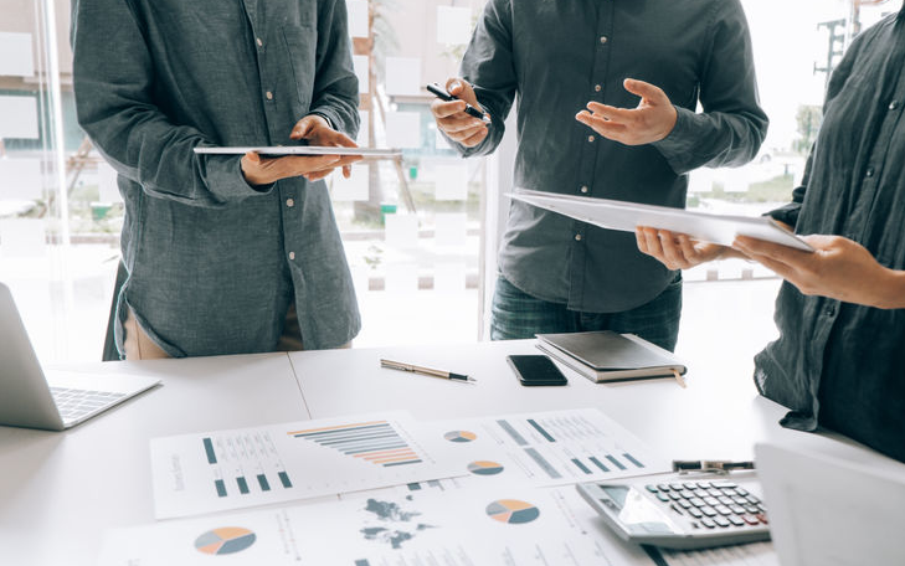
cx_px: 475
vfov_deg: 39.4
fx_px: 789
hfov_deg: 59.6
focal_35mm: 32
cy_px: 284
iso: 400
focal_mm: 18
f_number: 2.8
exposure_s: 1/160
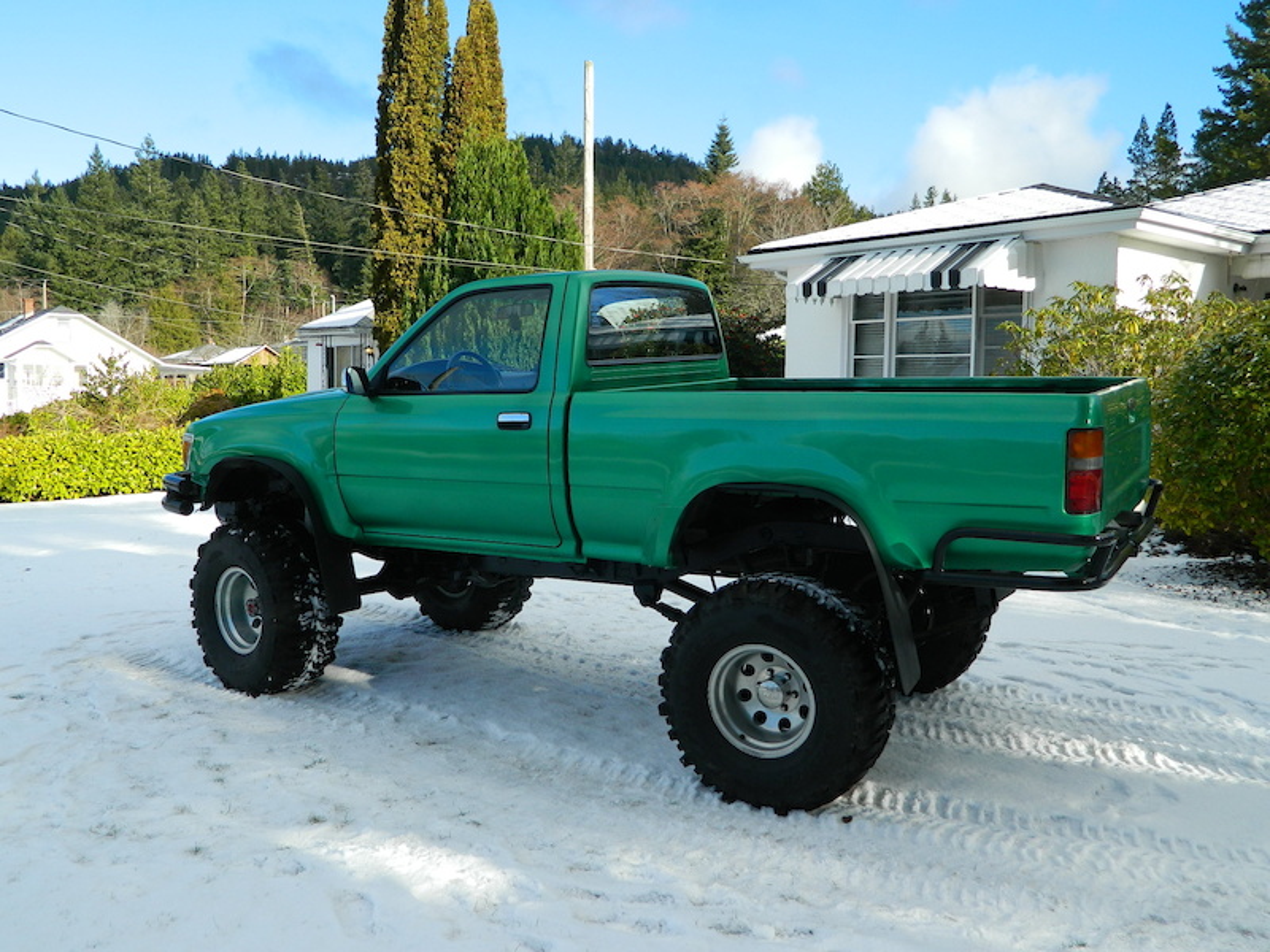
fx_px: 1137
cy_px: 476
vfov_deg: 45.4
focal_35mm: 31
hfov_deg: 58.4
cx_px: 635
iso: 80
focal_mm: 5.6
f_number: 3.2
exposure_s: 1/500
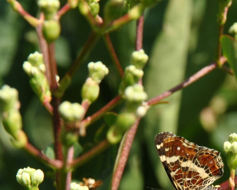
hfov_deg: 2.4
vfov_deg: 1.9
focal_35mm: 800
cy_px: 196
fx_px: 5614
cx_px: 189
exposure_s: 1/200
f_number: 11
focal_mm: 200
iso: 200
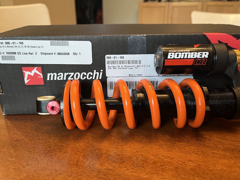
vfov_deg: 53.1
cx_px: 120
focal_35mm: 26
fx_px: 180
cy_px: 90
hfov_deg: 67.3
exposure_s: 1/60
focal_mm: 5.1
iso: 125
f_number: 1.6
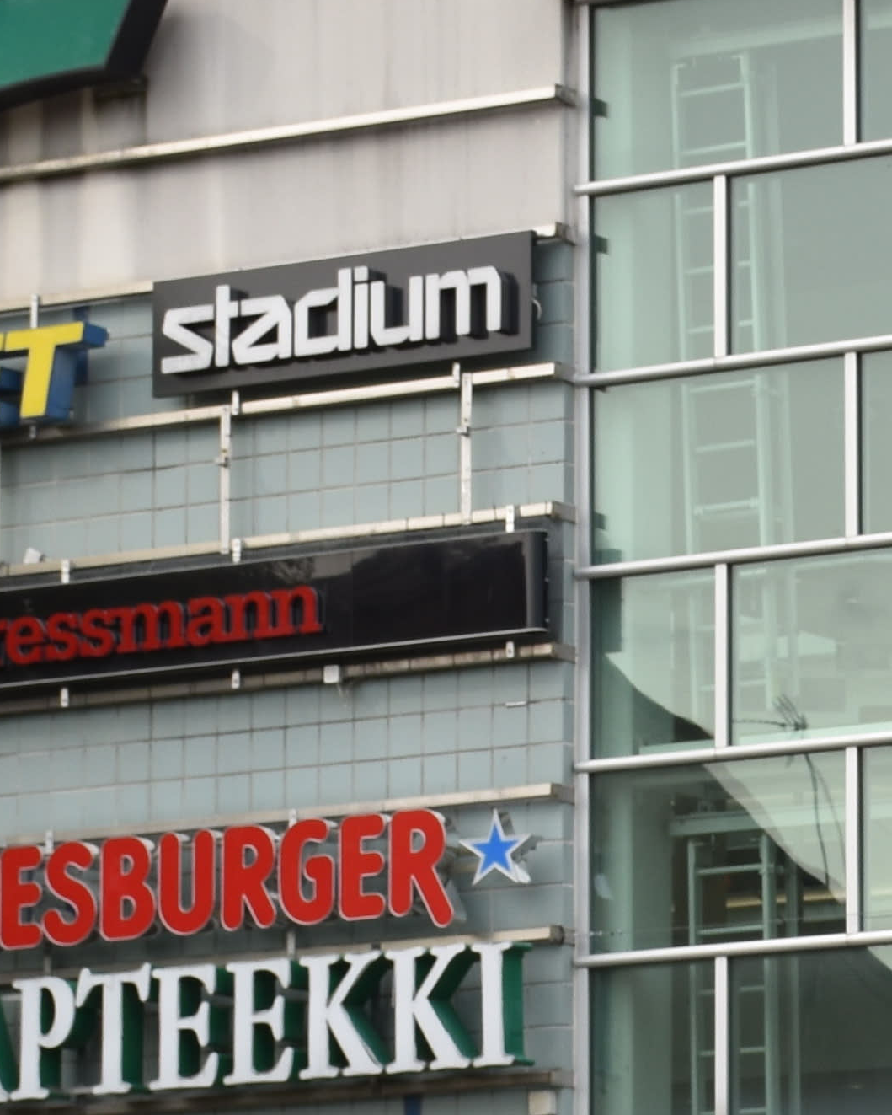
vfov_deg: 8.9
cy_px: 812
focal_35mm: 217
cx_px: 1222
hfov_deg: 7.0
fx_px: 7158
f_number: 8
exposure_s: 1/250
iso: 180
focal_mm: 34
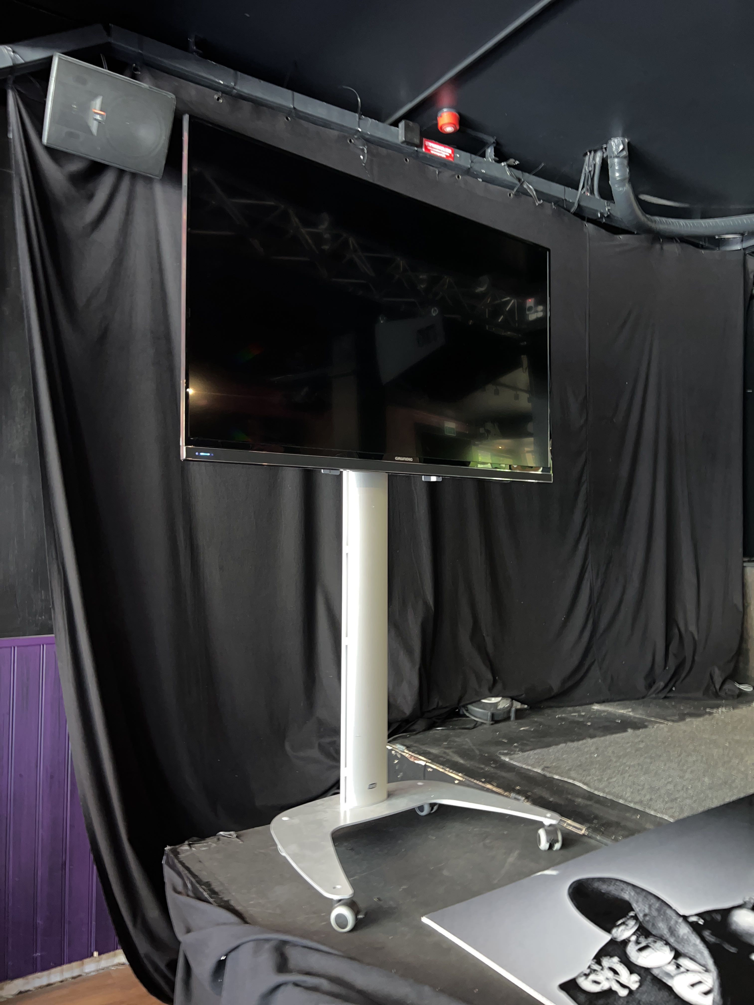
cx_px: 377
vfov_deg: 67.3
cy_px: 502
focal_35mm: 26
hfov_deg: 53.1
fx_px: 755
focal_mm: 5.7
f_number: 1.5
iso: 125
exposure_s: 1/4
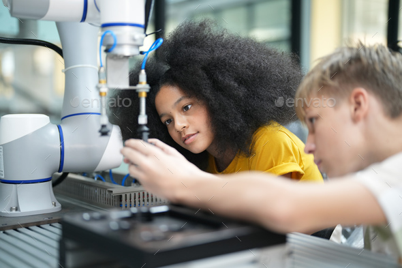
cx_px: 201
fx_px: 558
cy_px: 134
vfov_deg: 27.0
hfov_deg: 39.6
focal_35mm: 50
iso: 500
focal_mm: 50
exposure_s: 1/193
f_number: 1.2
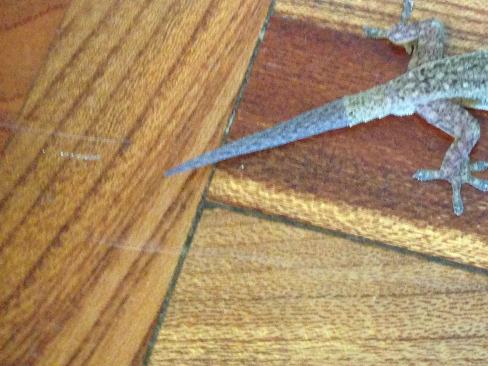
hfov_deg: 25.4
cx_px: 456
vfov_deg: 19.6
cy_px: 47
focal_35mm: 74
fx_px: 1043
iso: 320
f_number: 2.4
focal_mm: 4.12
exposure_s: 1/20
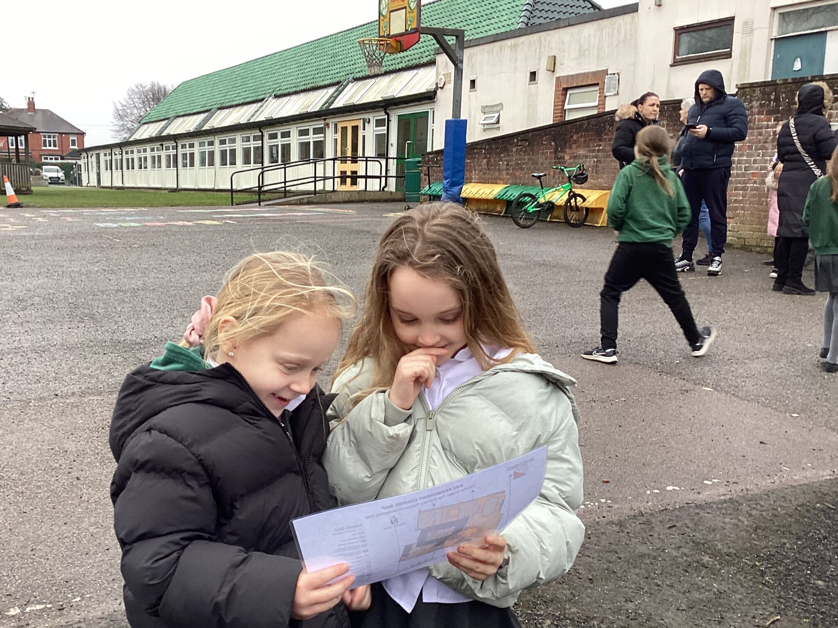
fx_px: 944
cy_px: 374
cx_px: 312
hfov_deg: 47.4
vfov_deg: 36.7
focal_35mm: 39
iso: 64
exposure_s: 1/60
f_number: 2.4
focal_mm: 3.3
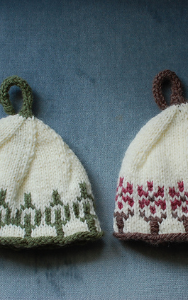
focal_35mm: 81
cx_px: 111
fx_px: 662
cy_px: 150
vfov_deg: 25.6
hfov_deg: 16.2
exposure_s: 1/100
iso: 400
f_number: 5
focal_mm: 35
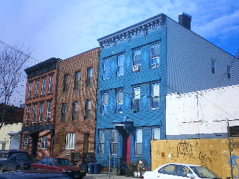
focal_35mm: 44
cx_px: 124
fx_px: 304
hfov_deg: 42.9
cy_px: 94
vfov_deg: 32.9
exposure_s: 1/1000
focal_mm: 5.6
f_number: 3.5
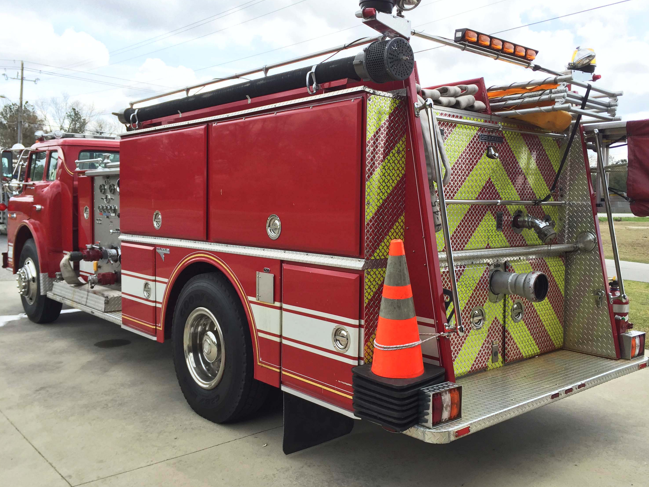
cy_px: 238
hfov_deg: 56.7
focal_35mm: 32
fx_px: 600
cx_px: 351
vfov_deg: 44.2
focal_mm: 4.15
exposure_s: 1/775
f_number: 2.2
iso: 32
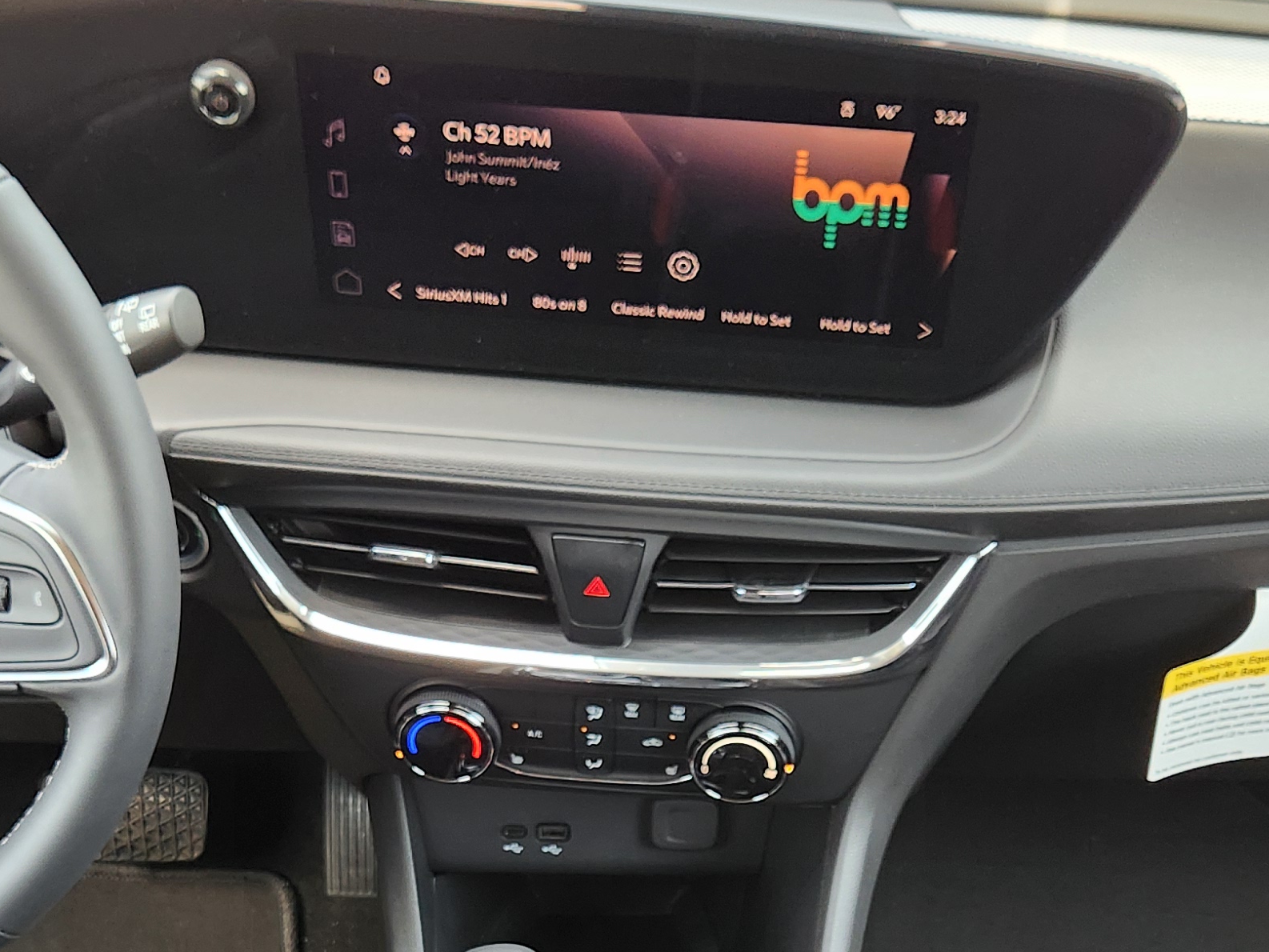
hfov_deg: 33.2
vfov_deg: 23.4
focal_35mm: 58
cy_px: 1102
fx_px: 2127
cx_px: 647
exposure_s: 1/120
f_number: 1.8
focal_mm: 5.4
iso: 200
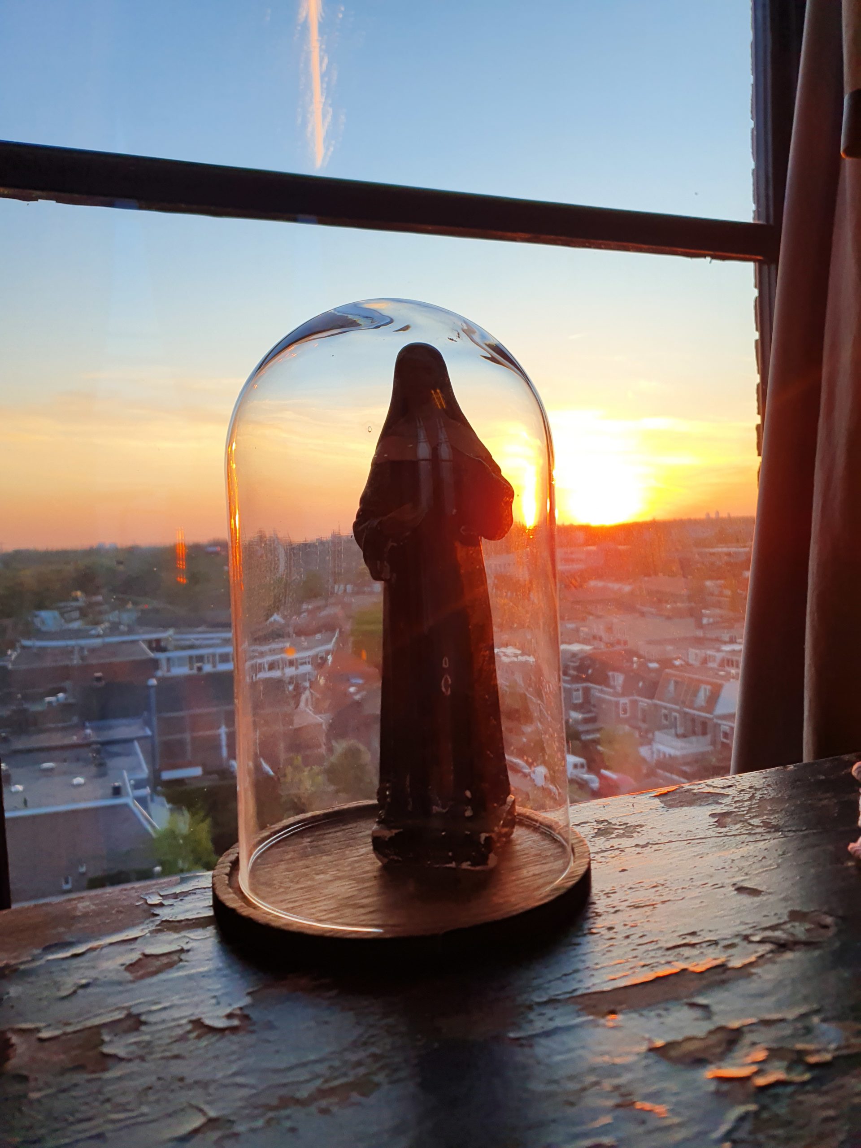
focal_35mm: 26
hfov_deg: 53.1
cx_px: 430
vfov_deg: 67.3
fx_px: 862
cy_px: 574
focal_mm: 4.32
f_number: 2.4
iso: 50
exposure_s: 1/342
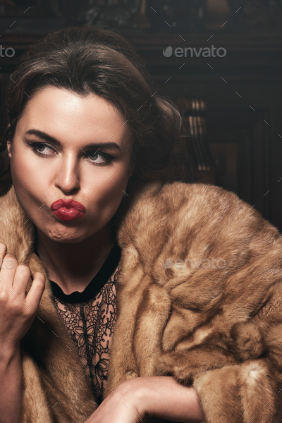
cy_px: 258
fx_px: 1457
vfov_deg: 16.5
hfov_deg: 11.0
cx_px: 87
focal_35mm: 124
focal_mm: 56
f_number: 4.5
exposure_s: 1/125
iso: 100
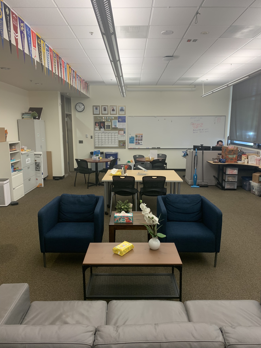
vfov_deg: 67.3
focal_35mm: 26
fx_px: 261
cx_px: 130
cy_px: 174
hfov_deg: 53.1
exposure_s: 1/60
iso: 50
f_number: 1.8
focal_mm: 4.25
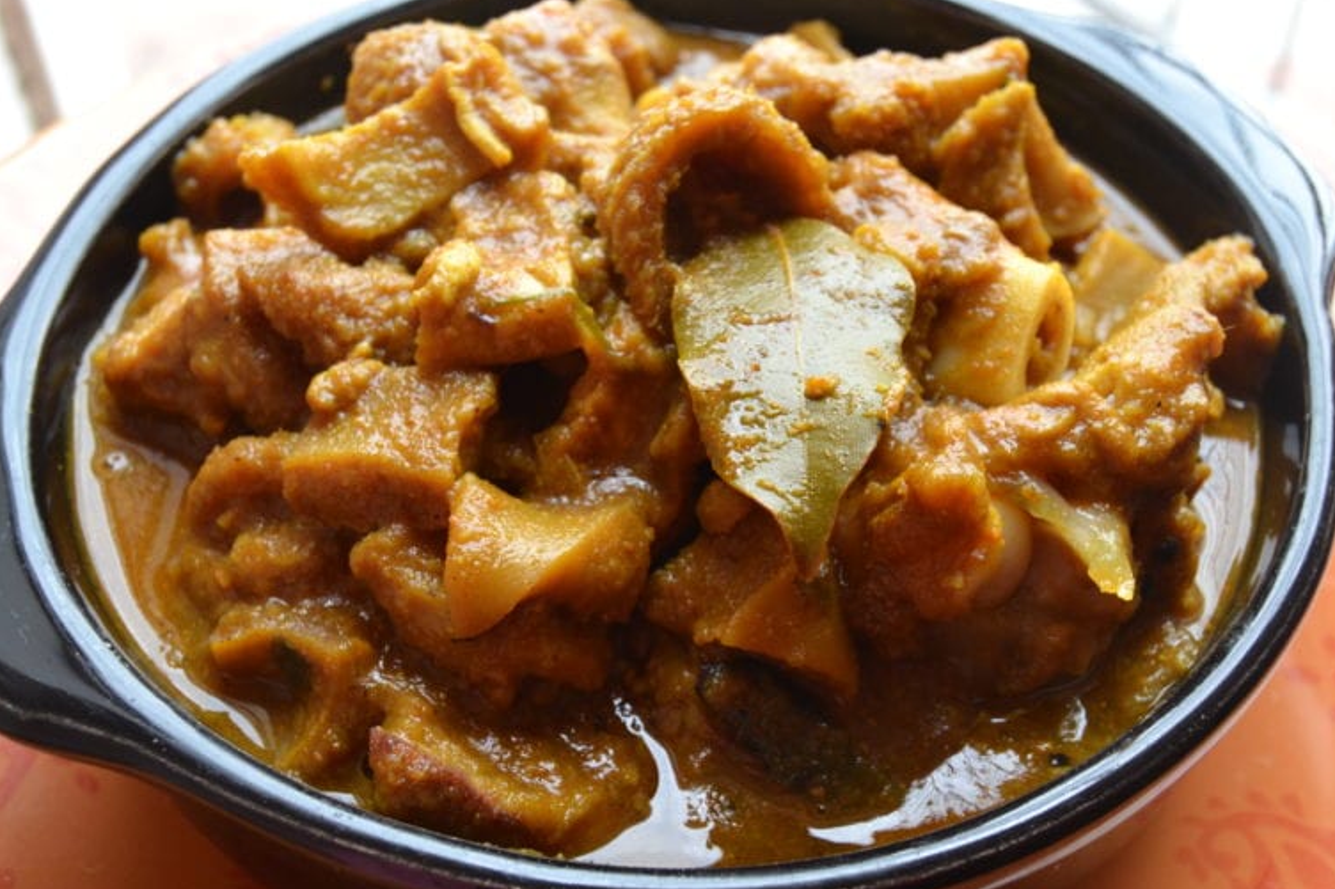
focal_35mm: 48
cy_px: 442
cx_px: 678
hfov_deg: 41.5
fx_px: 1761
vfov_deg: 28.3
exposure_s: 1/60
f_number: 8
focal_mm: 31
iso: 800
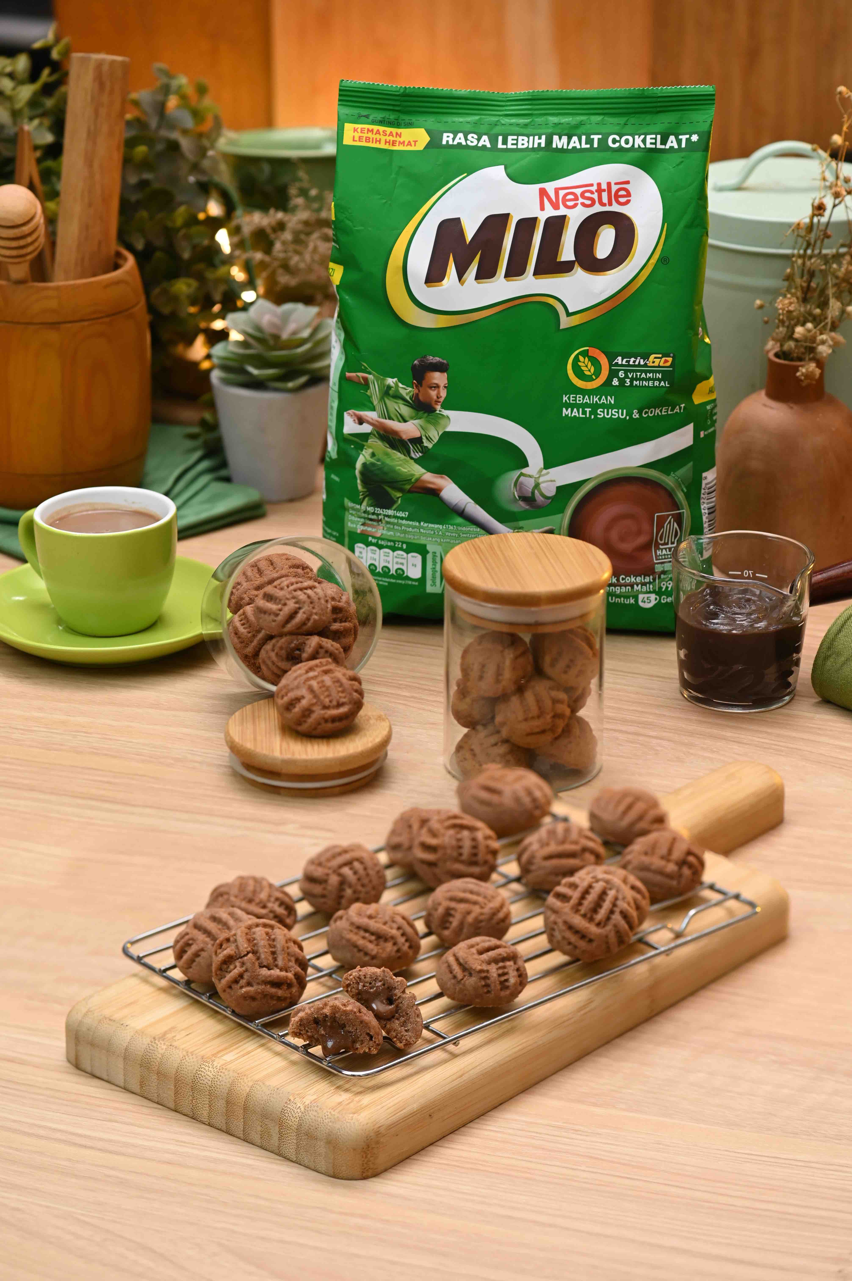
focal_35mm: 105
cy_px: 640
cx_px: 426
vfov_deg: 19.5
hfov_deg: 13.0
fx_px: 3732
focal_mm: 105
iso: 800
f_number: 6.3
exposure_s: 1/100
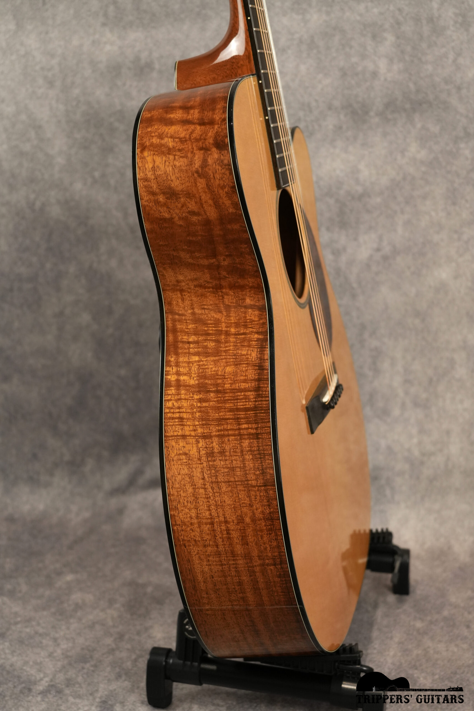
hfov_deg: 27.0
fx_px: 987
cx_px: 237
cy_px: 356
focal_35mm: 50
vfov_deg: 39.6
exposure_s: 1/100
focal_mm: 50
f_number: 5.6
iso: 2000
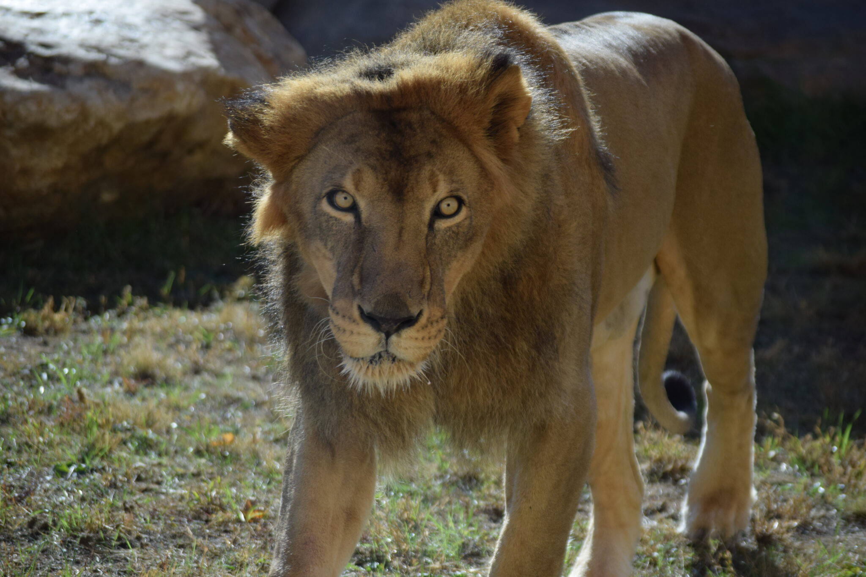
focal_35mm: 147
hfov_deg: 14.0
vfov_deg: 9.3
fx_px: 3536
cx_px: 433
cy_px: 288
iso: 400
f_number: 4.5
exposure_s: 1/1250
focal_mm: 98
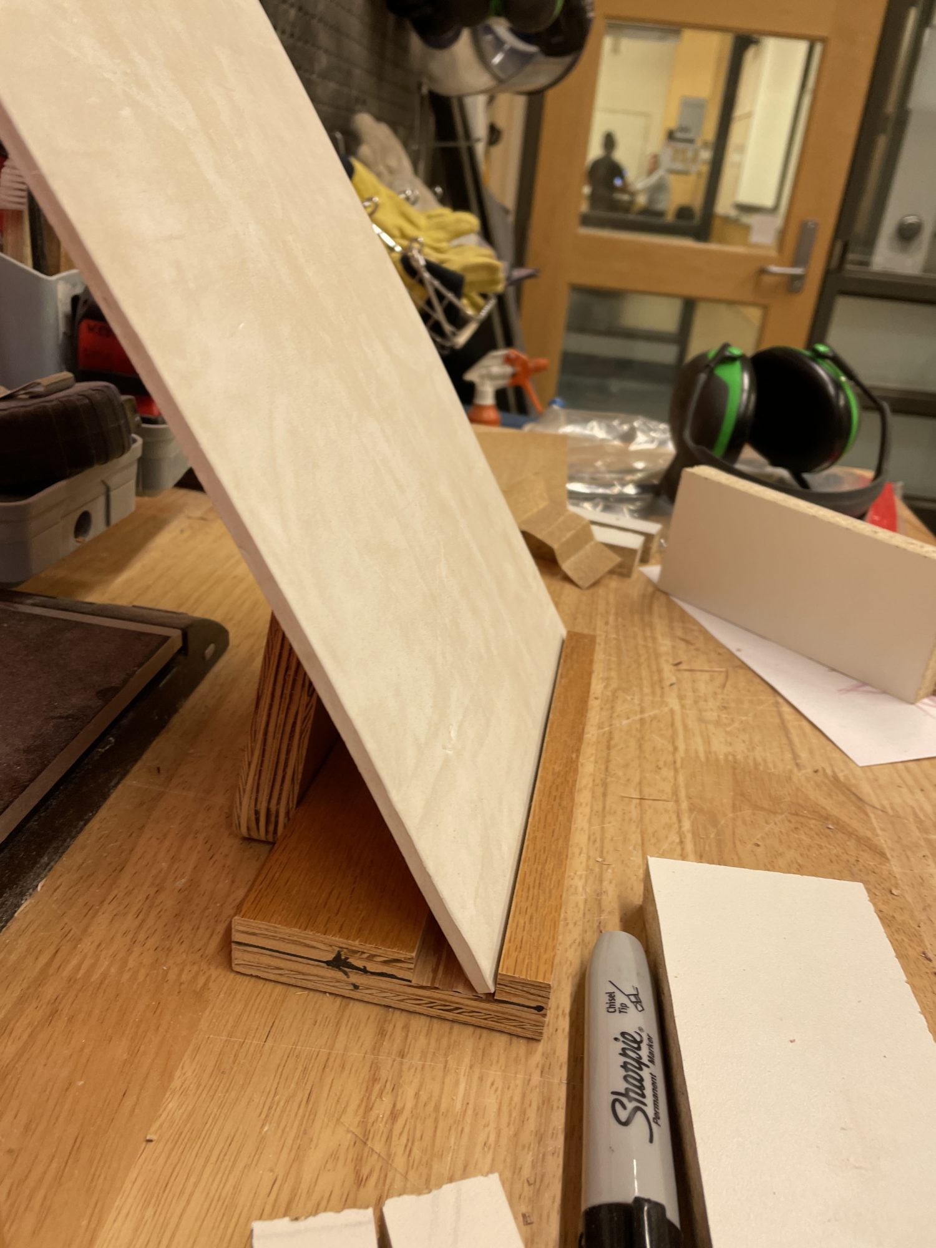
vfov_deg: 67.3
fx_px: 937
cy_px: 624
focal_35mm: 26
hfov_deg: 53.1
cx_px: 468
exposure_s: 1/60
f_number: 1.6
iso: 64
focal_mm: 4.2
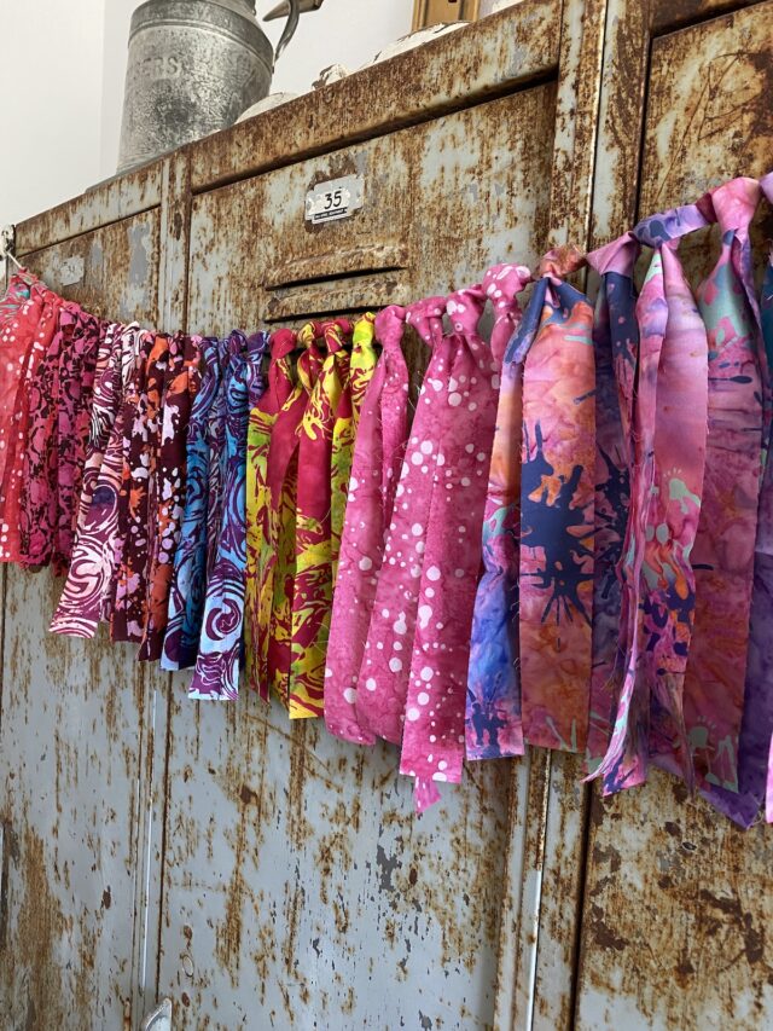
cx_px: 386
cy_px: 516
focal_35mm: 26
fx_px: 774
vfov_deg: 67.3
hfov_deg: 53.1
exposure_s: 1/60
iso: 250
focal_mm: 4.25
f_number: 1.8
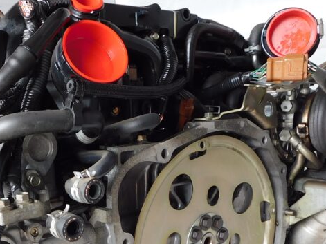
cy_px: 216
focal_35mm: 50
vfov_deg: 28.1
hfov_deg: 37.8
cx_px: 112
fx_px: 471
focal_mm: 4
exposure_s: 1/60
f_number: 3
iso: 125
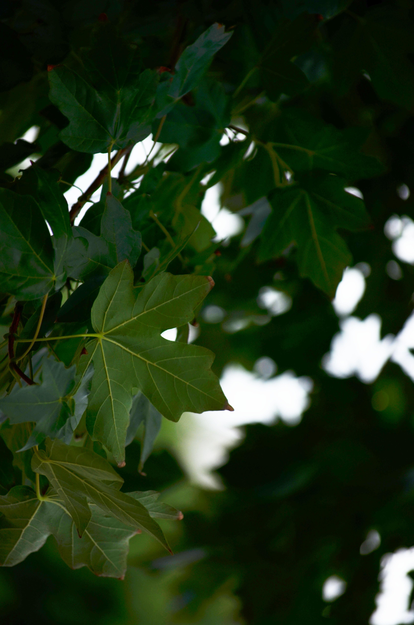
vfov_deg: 10.2
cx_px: 207
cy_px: 312
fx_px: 3509
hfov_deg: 6.8
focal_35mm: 202
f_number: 5
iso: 100
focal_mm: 135
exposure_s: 1/1600
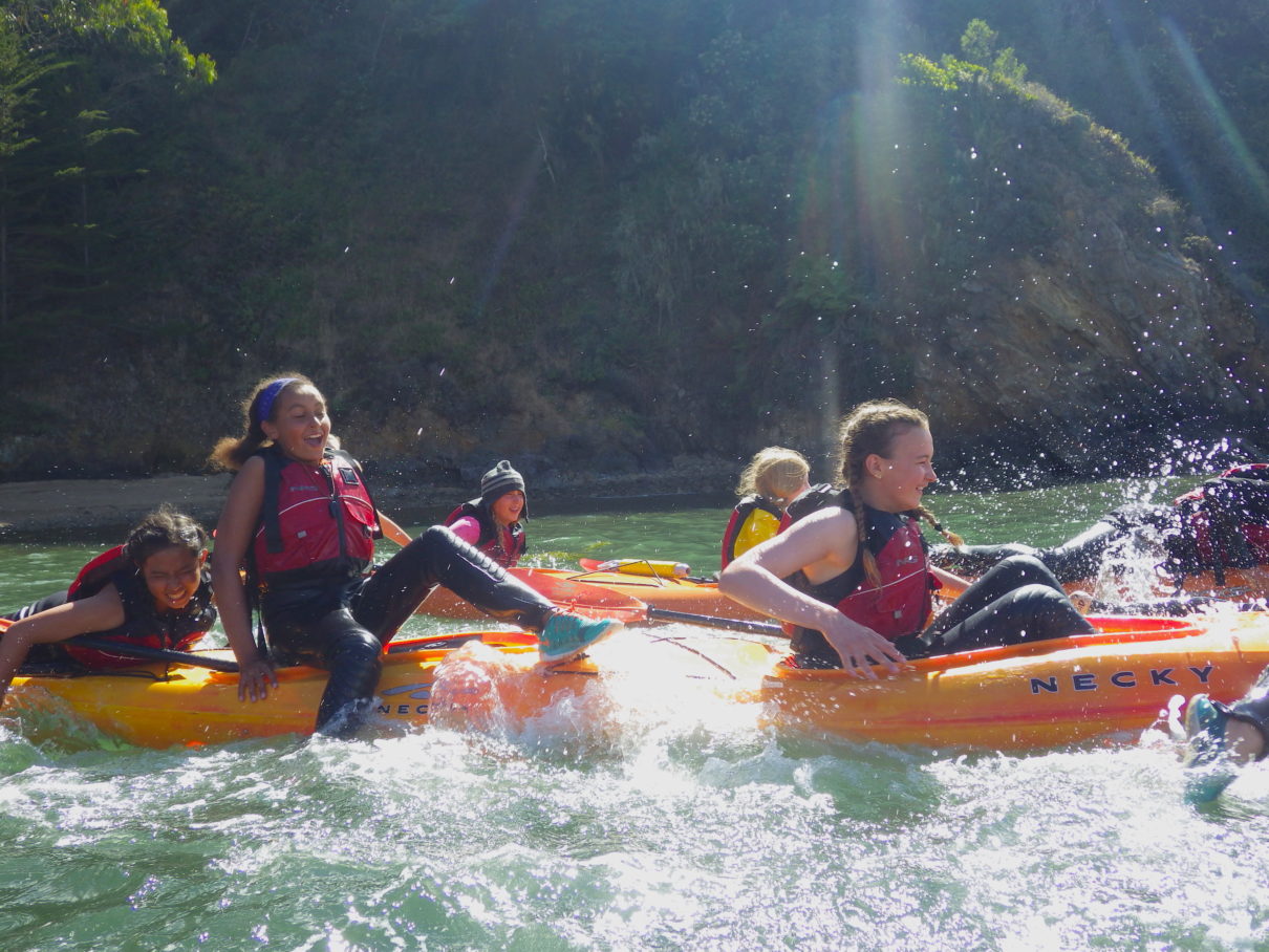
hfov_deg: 55.3
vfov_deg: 43.0
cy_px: 476
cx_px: 634
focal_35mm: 33
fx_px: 1210
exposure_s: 1/500
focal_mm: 5.9
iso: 125
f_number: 3.3
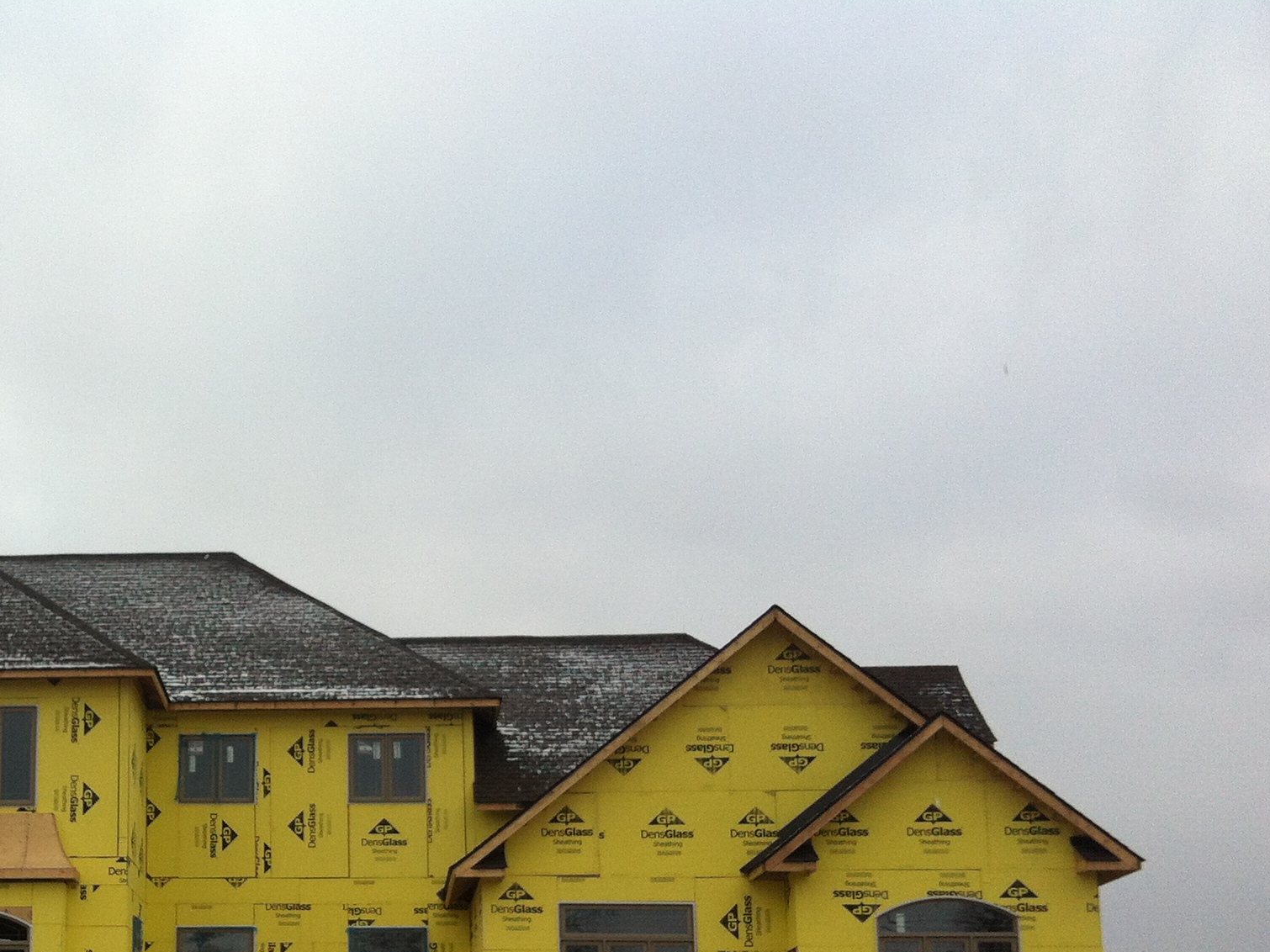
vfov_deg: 23.9
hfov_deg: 31.1
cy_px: 810
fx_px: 2201
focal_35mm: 60
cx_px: 202
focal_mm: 3.85
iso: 80
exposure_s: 1/387
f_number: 2.8
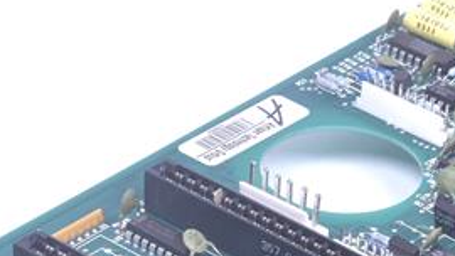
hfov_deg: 11.2
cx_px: 286
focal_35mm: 192
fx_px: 2319
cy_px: 275
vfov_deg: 6.3
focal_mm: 55
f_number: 11
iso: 200
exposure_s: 1/200
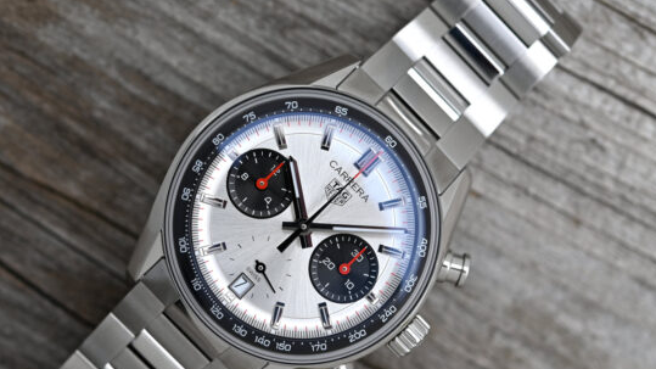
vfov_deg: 14.4
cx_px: 301
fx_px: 1461
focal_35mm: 84
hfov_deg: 25.3
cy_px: 231
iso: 400
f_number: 6.3
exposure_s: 1/250
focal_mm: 60
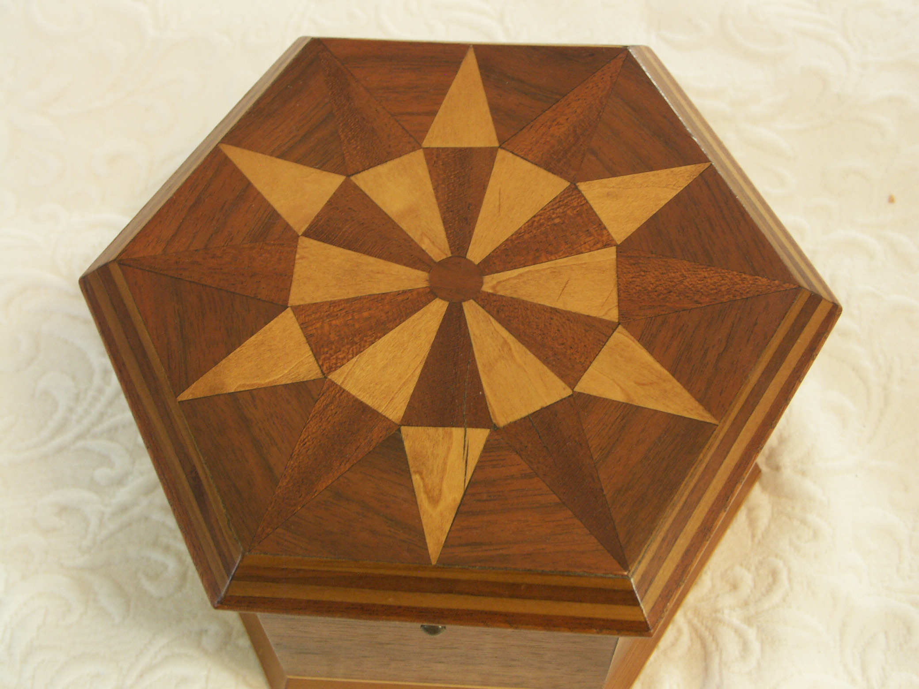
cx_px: 460
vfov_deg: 29.1
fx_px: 1327
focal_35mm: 50
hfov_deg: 38.2
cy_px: 344
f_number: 2.8
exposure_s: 1/13
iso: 100
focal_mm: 12.95
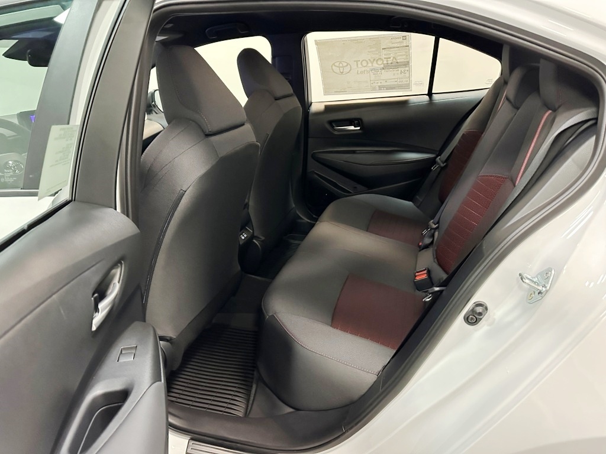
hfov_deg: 71.6
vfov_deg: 56.8
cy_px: 227
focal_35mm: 24
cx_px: 303
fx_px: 420
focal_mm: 6.86
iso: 1000
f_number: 1.78
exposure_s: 1/40
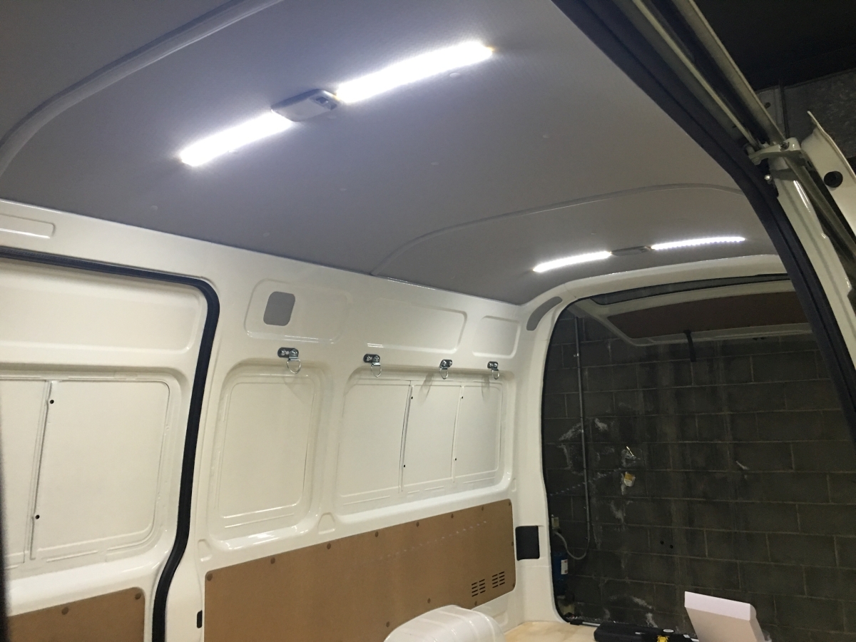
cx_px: 428
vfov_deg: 48.2
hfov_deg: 61.7
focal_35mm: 29
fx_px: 717
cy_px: 321
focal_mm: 4.15
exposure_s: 1/10
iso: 100
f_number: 2.2
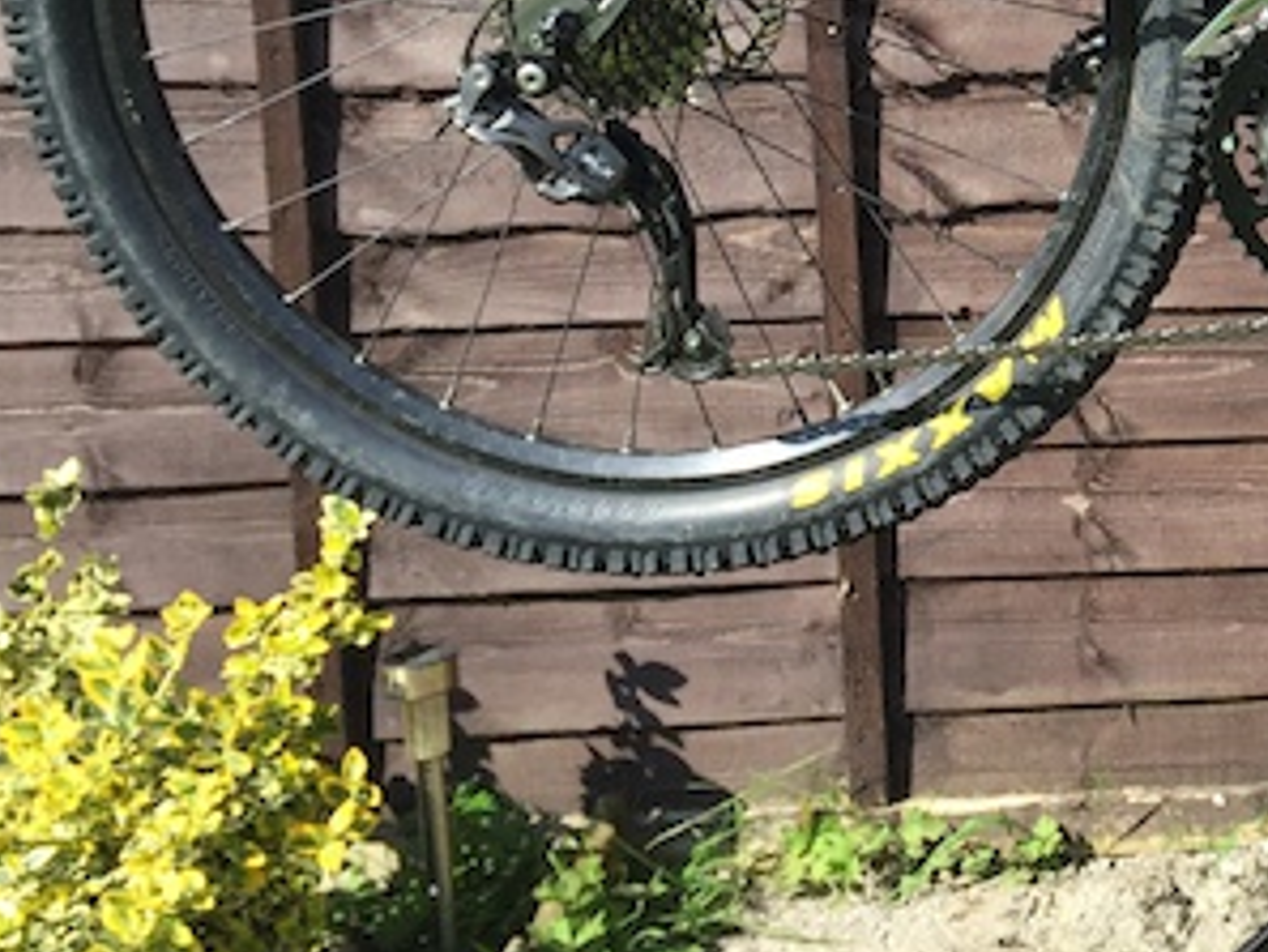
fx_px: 2858
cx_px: 1622
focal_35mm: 78
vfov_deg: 18.3
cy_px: -47
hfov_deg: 22.5
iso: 32
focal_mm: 4.15
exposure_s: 1/860
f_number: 2.2
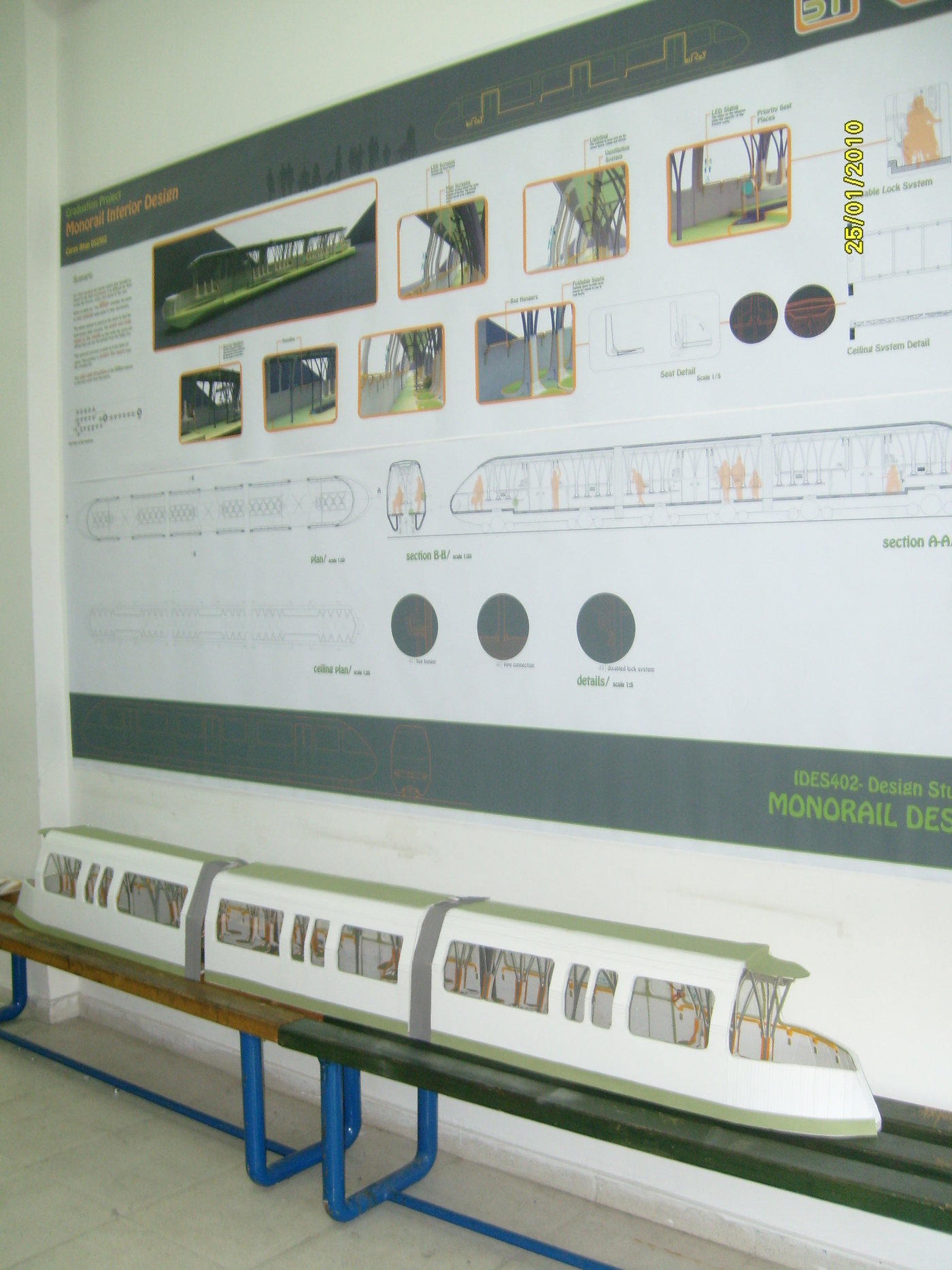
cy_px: 635
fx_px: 1284
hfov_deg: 40.7
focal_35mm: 35
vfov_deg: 52.6
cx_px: 476
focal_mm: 5.8
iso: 100
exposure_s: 1/45
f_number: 2.8
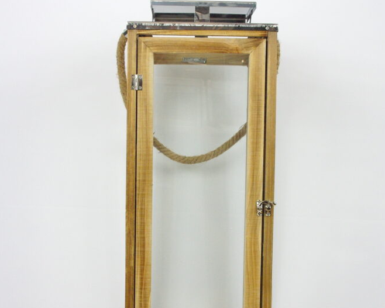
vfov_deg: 26.7
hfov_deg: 33.0
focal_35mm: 57
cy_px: 181
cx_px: 199
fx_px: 650
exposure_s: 1/125
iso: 1600
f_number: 8
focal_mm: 26.25
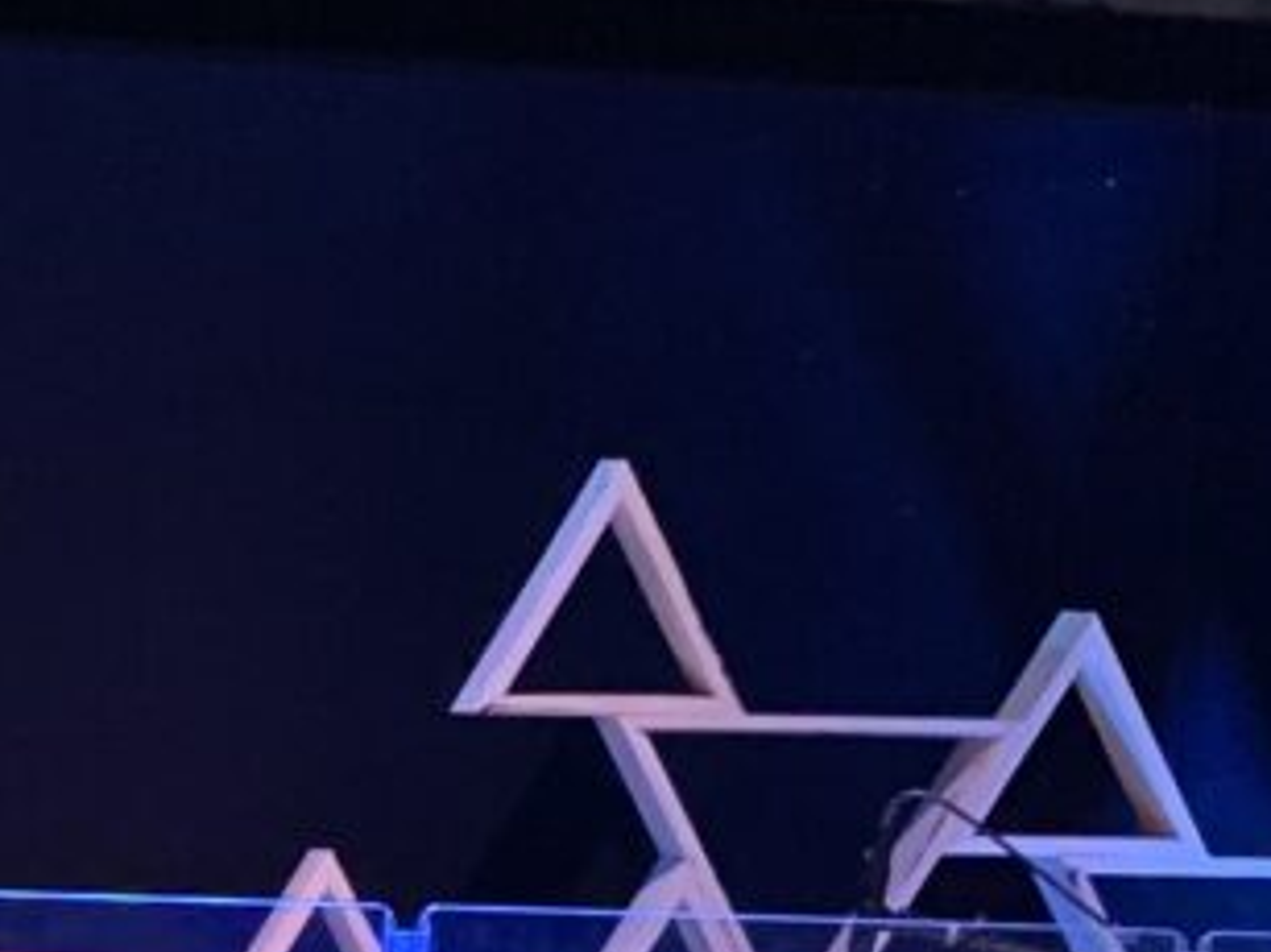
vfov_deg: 10.9
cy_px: 1482
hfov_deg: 14.5
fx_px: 4771
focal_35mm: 130
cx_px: -402
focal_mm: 4.25
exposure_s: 1/30
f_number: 1.8
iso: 400
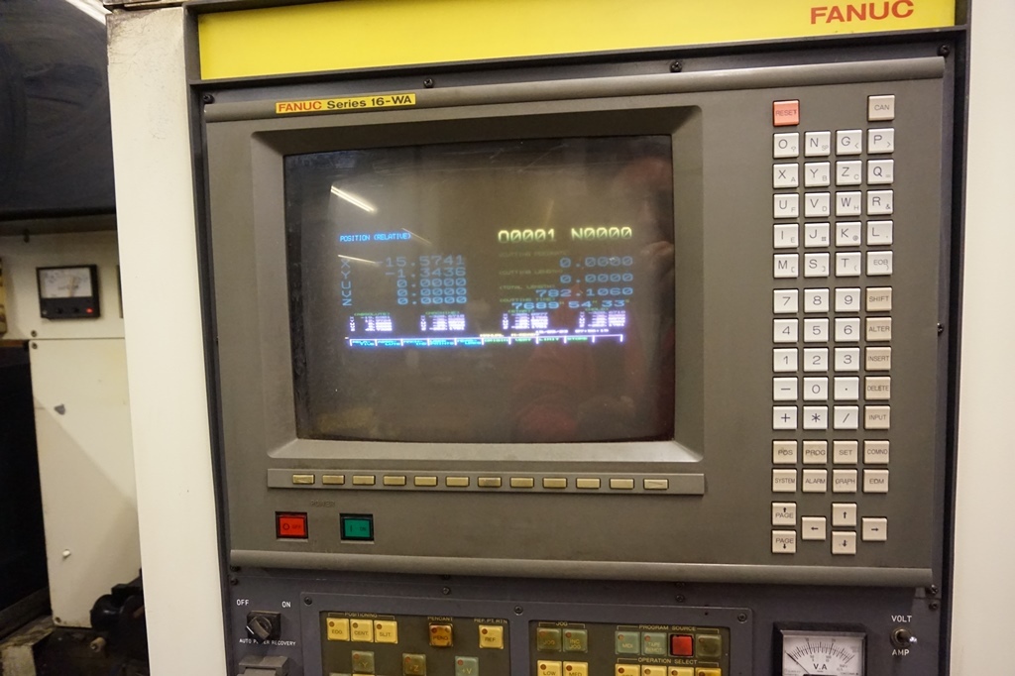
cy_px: 338
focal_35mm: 24
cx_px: 508
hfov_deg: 73.8
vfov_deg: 53.1
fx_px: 676
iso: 3200
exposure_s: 1/125
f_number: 3.5
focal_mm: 16
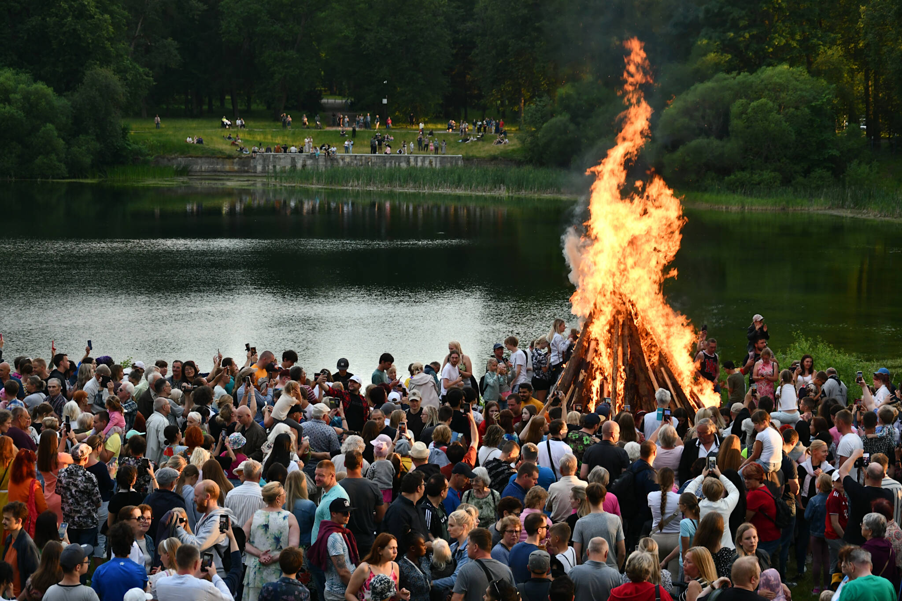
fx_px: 2179
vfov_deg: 15.7
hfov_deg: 23.4
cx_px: 451
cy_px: 300
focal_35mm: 87
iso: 640
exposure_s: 1/250
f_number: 5
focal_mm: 58
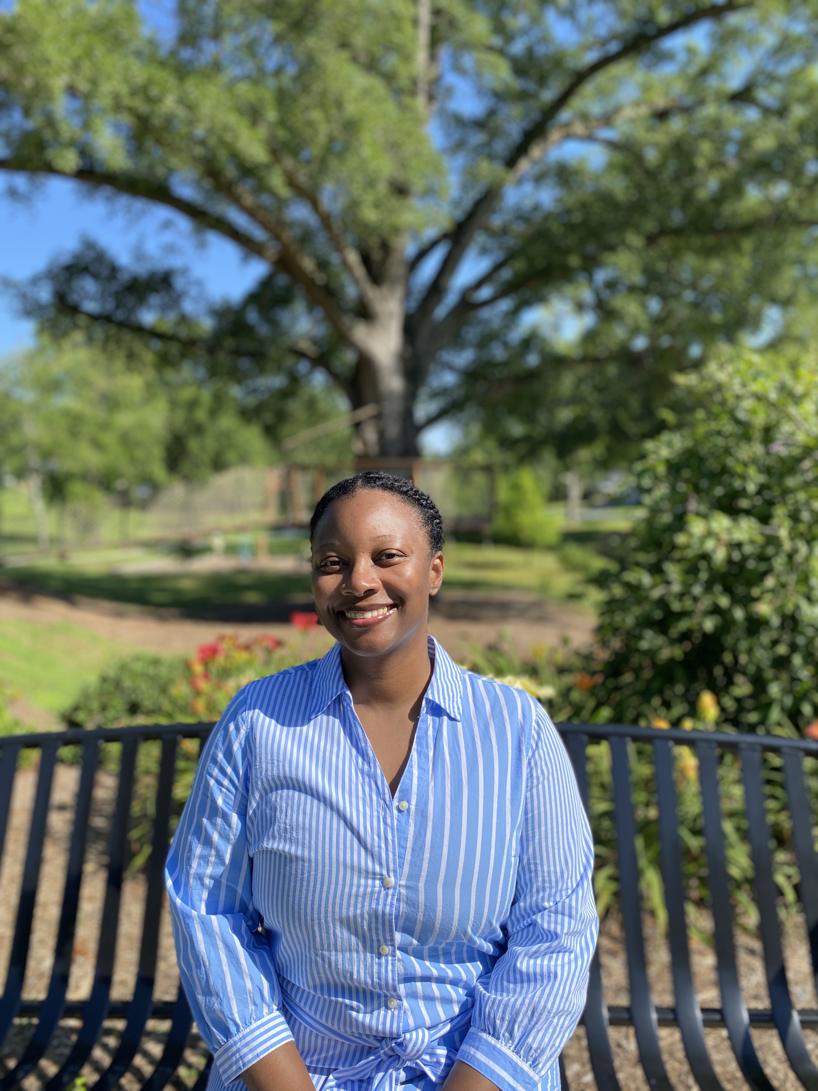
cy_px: 546
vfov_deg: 67.3
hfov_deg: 53.1
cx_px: 409
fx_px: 819
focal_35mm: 26
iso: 32
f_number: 1.8
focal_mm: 4.25
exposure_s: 1/1429
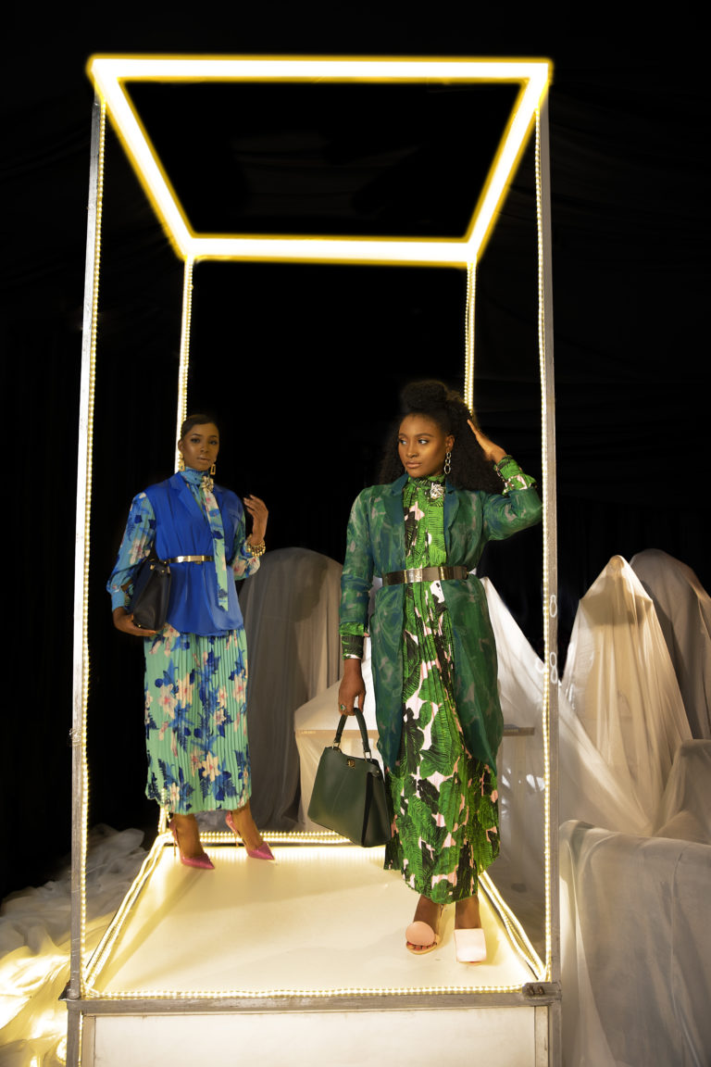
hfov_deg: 49.6
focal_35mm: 26
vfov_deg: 69.4
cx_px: 356
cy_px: 534
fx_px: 770
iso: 125
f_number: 2.8
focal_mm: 26
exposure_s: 1/100
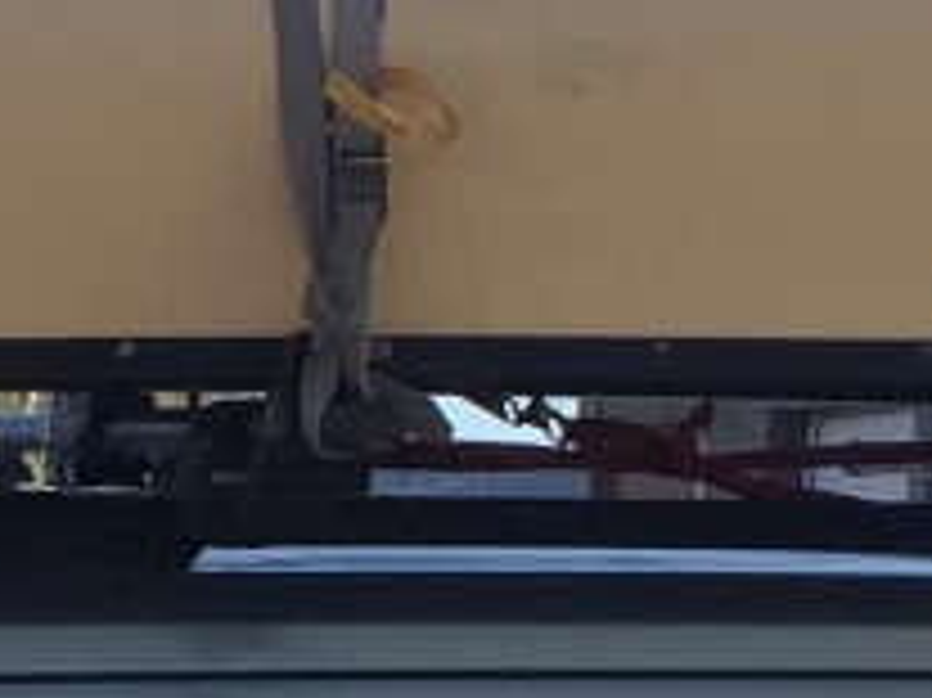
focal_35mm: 229
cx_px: -1013
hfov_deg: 8.2
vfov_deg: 6.2
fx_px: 6162
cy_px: 1635
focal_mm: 4.15
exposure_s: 1/1319
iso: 32
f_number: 2.2
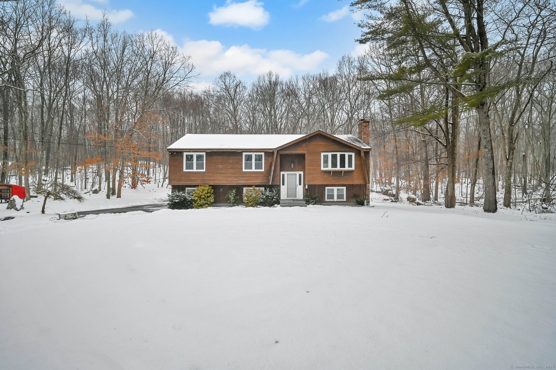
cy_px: 185
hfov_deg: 96.8
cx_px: 278
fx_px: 247
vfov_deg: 73.7
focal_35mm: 16
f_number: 7.1
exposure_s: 1/500
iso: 400
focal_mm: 16
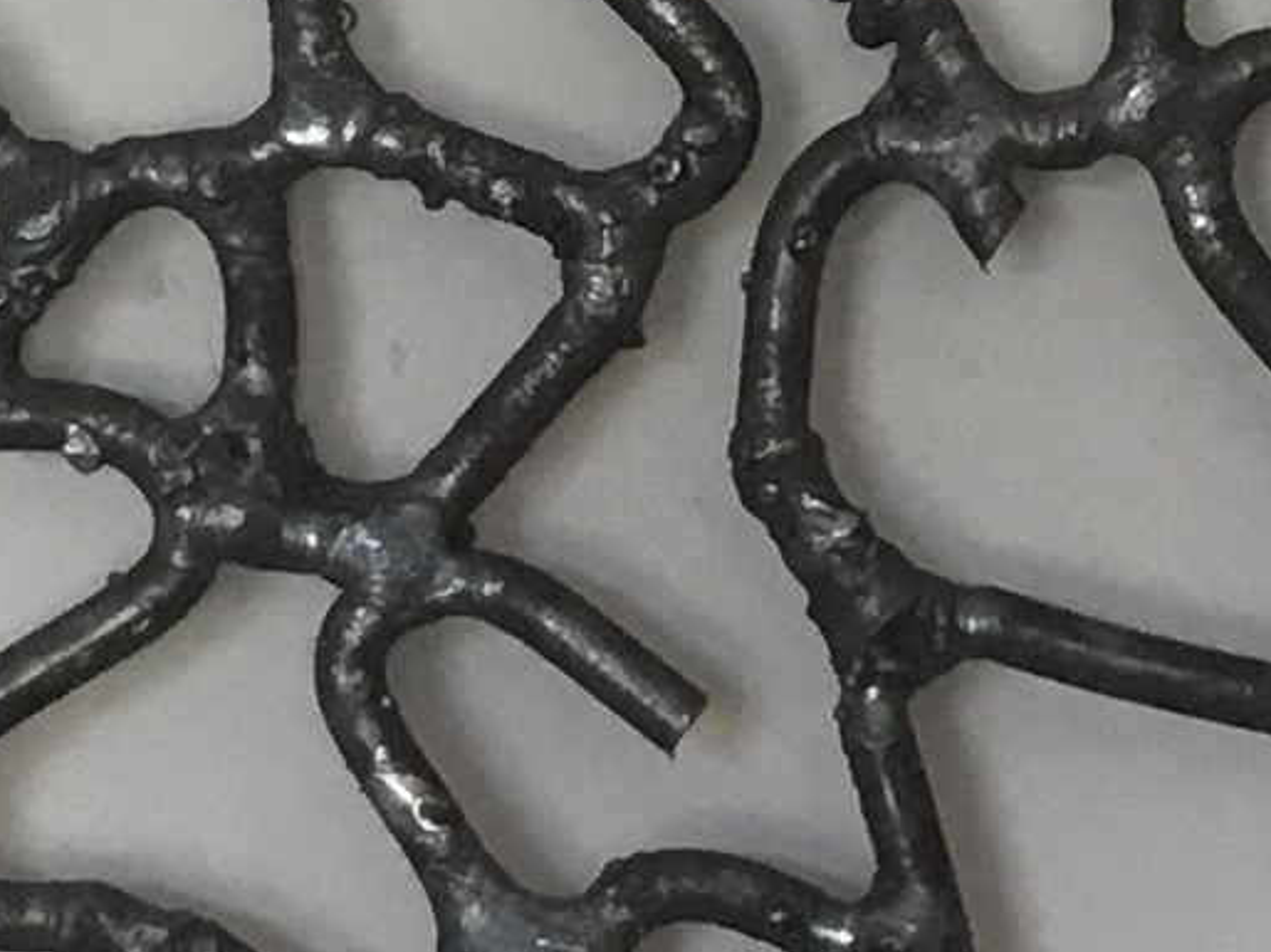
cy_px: -17
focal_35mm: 197
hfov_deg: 10.0
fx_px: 7230
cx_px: 682
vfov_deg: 7.5
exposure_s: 1/33
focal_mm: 3.3
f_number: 2.4
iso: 80
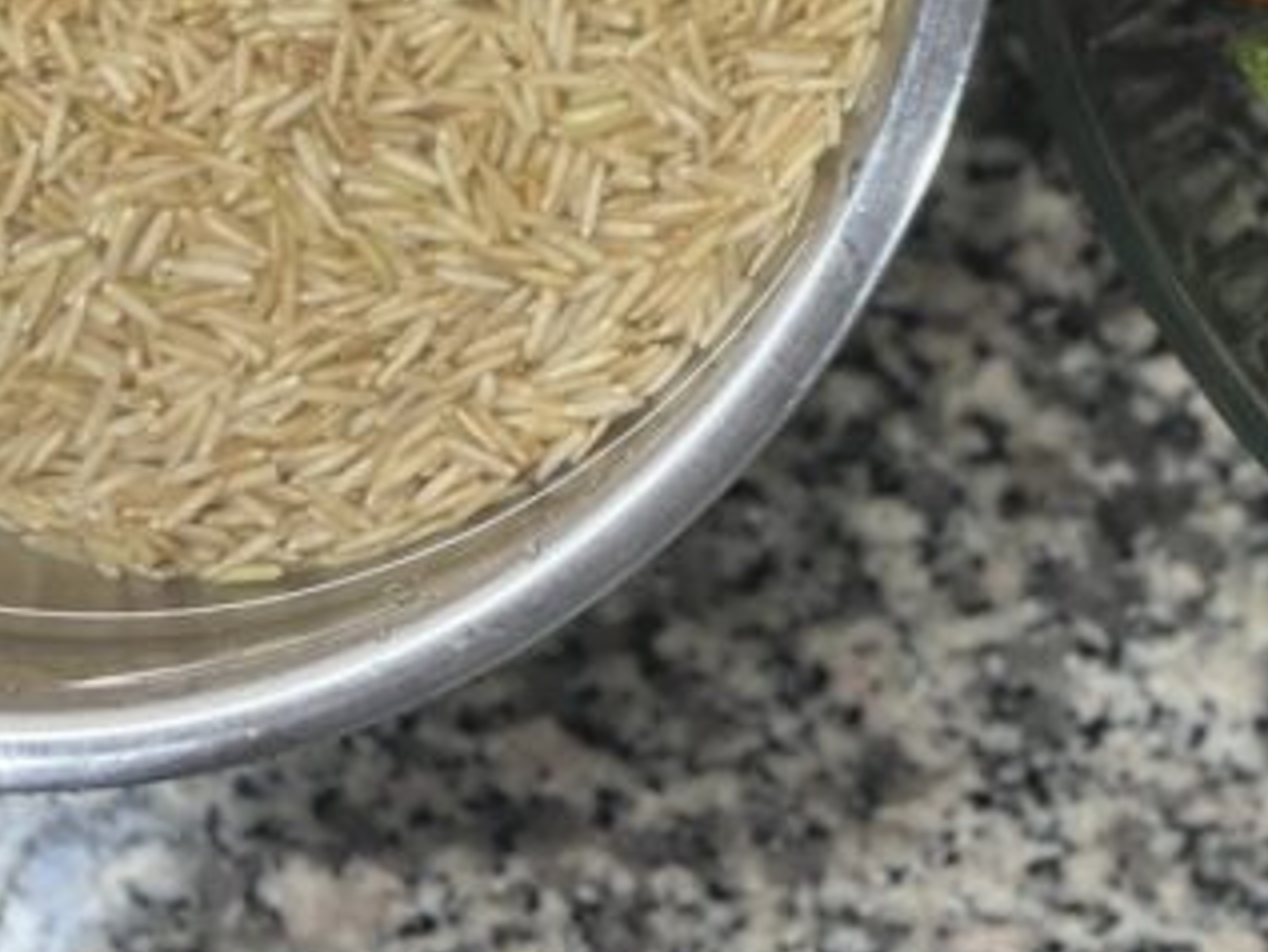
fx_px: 3078
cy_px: -332
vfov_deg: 16.5
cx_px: 1524
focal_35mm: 84
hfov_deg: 21.6
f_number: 1.5
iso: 80
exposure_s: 1/121
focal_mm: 5.7
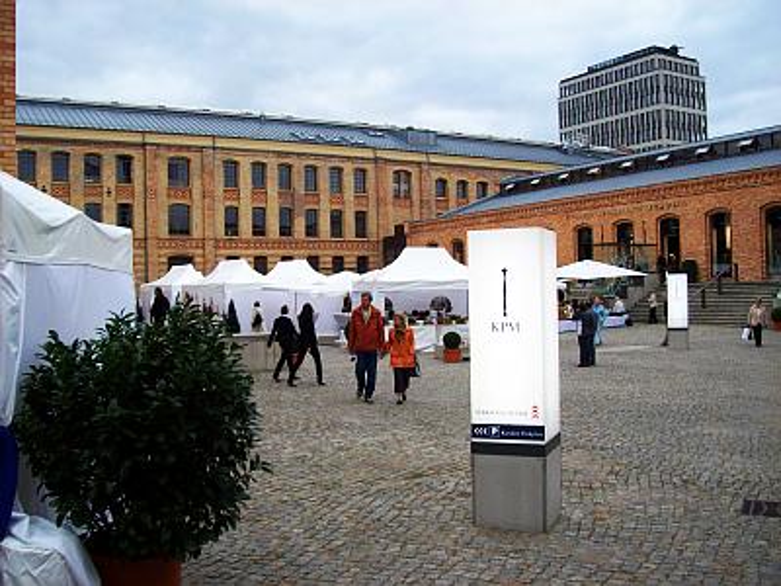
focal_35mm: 36
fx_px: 812
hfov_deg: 51.4
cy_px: 293
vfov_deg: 39.7
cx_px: 390
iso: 80
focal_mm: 6
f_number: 2.7
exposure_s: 1/227
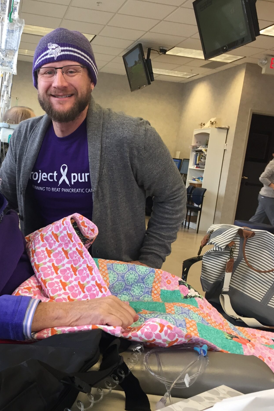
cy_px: 202
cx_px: 57
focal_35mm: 41
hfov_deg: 31.8
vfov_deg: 47.4
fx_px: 468
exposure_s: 1/30
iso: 32
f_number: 2.2
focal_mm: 4.15
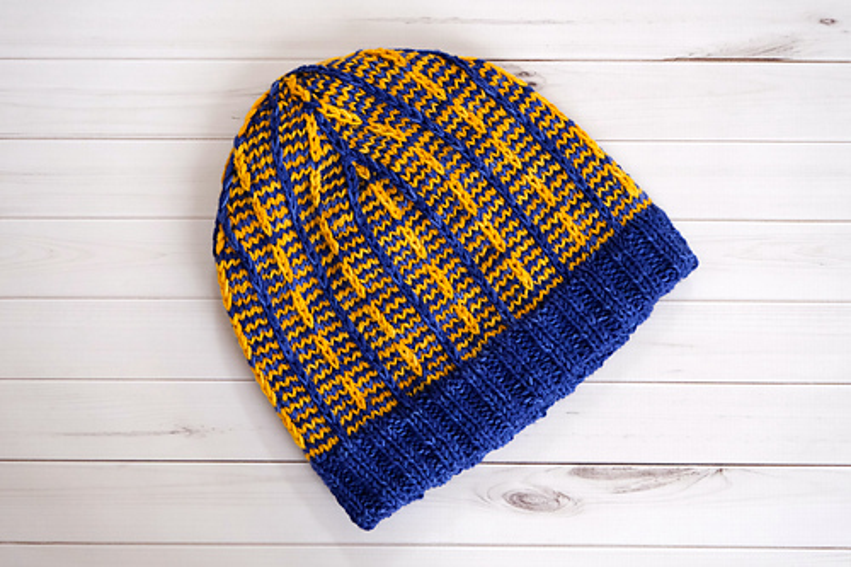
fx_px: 1205
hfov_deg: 38.9
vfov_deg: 26.5
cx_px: 426
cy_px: 284
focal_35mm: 51
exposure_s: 1/75
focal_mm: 34.2
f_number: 4
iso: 6400
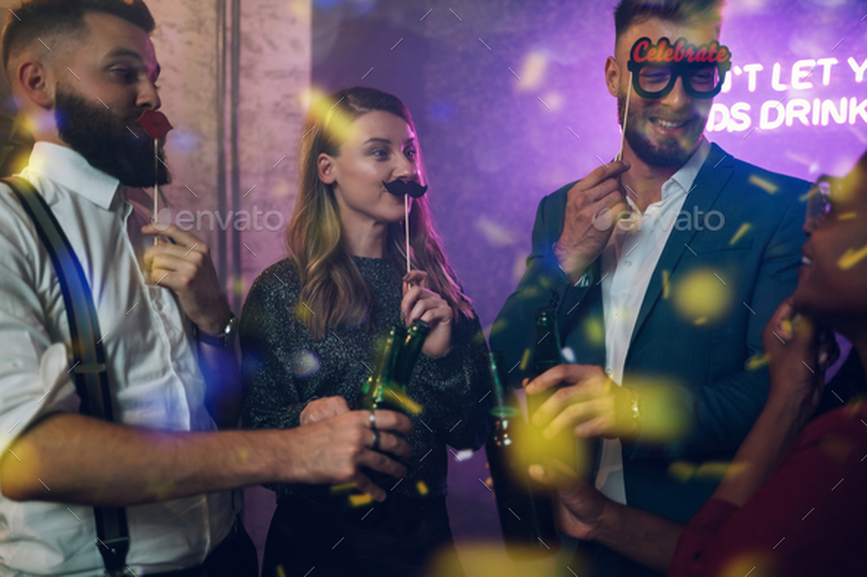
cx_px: 434
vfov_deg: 37.8
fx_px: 843
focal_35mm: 35
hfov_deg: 54.4
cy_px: 288
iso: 640
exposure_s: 1/125
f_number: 1.8
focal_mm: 35
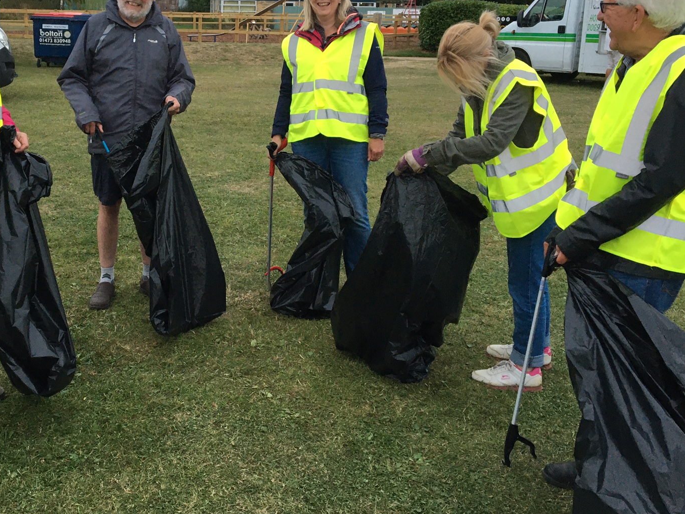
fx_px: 851
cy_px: 194
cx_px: 224
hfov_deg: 43.2
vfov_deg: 33.4
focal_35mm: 43
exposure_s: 1/33
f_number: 2.2
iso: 50
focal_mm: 4.15
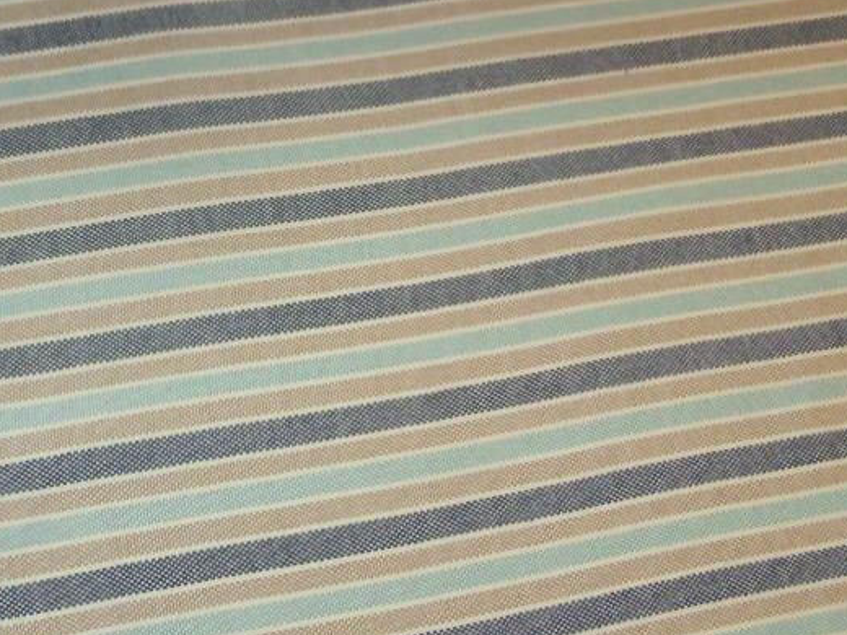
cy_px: 239
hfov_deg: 29.3
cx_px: 192
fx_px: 1590
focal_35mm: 65
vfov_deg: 22.5
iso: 400
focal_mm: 5.9
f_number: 4
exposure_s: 1/60
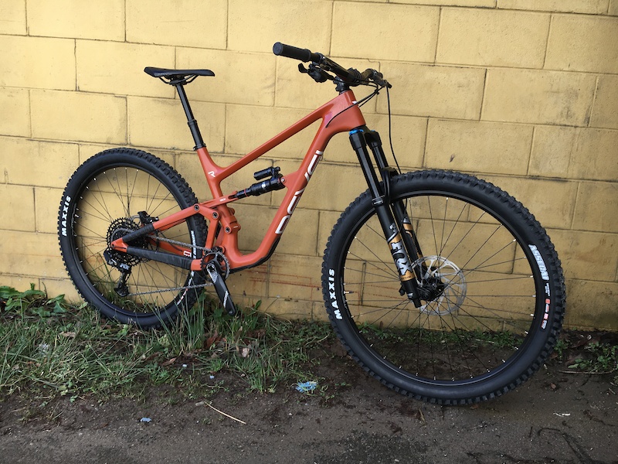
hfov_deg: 61.7
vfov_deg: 48.2
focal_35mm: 29
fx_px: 518
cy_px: 232
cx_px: 309
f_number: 2.2
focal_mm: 4.15
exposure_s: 1/271
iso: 25
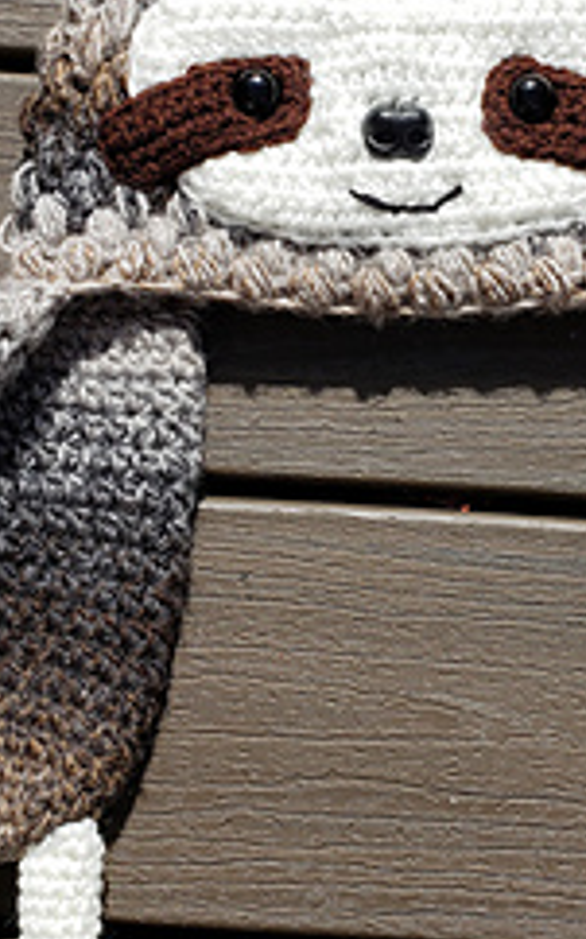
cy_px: 341
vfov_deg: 35.5
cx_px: 374
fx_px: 1458
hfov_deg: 22.7
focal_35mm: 57
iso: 50
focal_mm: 4.3
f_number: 2.4
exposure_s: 1/1700
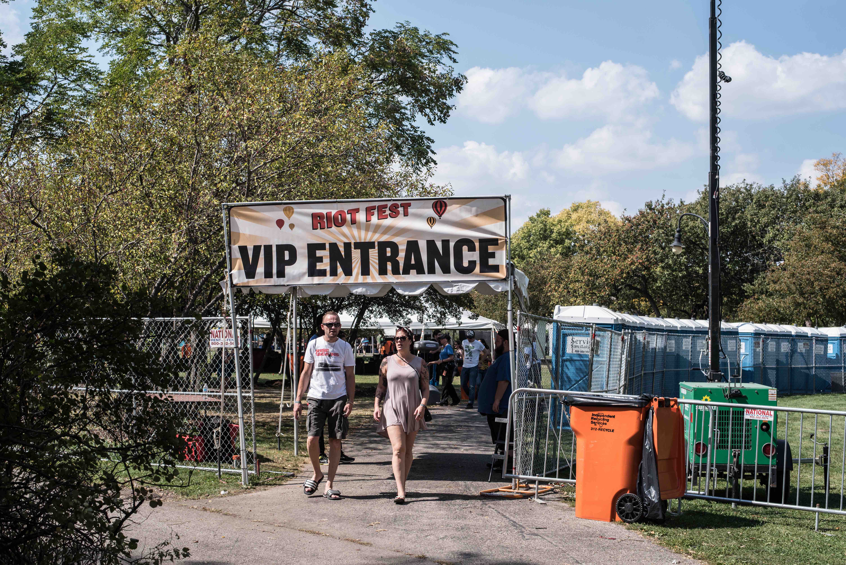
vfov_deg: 27.0
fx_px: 1175
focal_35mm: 50
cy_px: 282
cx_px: 423
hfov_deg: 39.6
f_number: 7.1
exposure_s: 1/640
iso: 250
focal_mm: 50
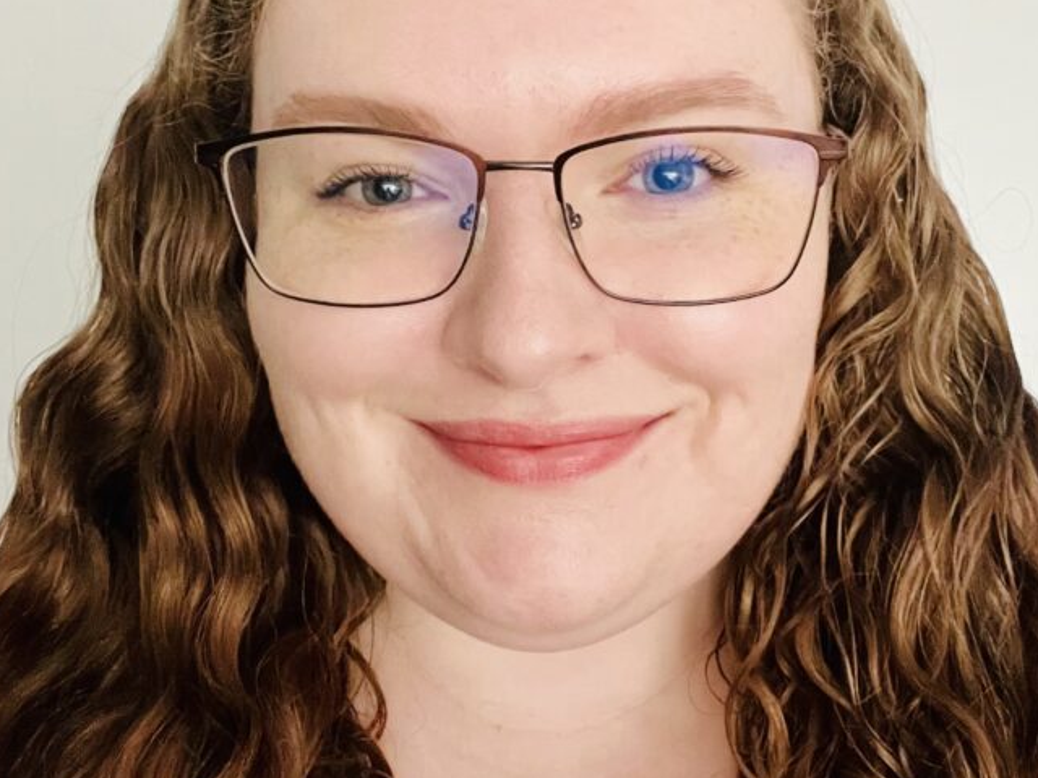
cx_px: 555
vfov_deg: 30.2
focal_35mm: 48
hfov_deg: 39.6
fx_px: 1439
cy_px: 434
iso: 640
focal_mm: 2.71
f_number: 2.2
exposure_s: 1/30
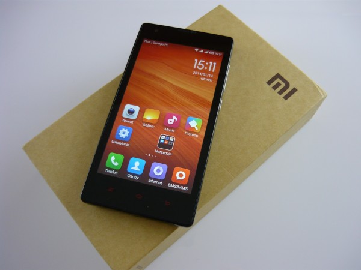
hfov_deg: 55.4
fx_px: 344
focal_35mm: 33
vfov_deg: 42.9
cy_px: 135
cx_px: 180
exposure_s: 1/30
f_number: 2.8
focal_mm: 5.5
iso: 100
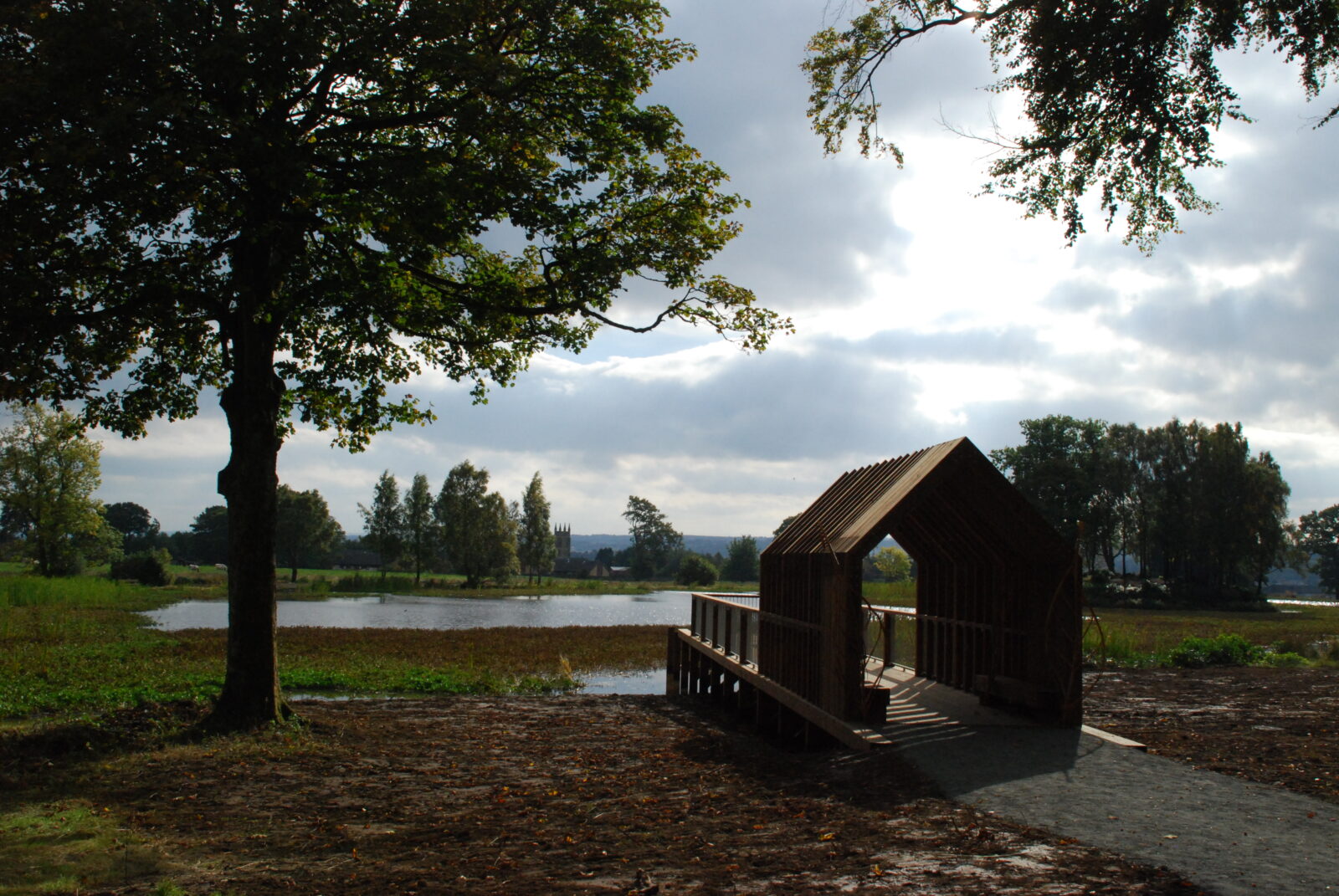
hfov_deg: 53.1
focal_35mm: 36
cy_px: 448
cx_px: 670
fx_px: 1341
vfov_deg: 37.0
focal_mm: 24
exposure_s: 1/1000
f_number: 13
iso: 1000
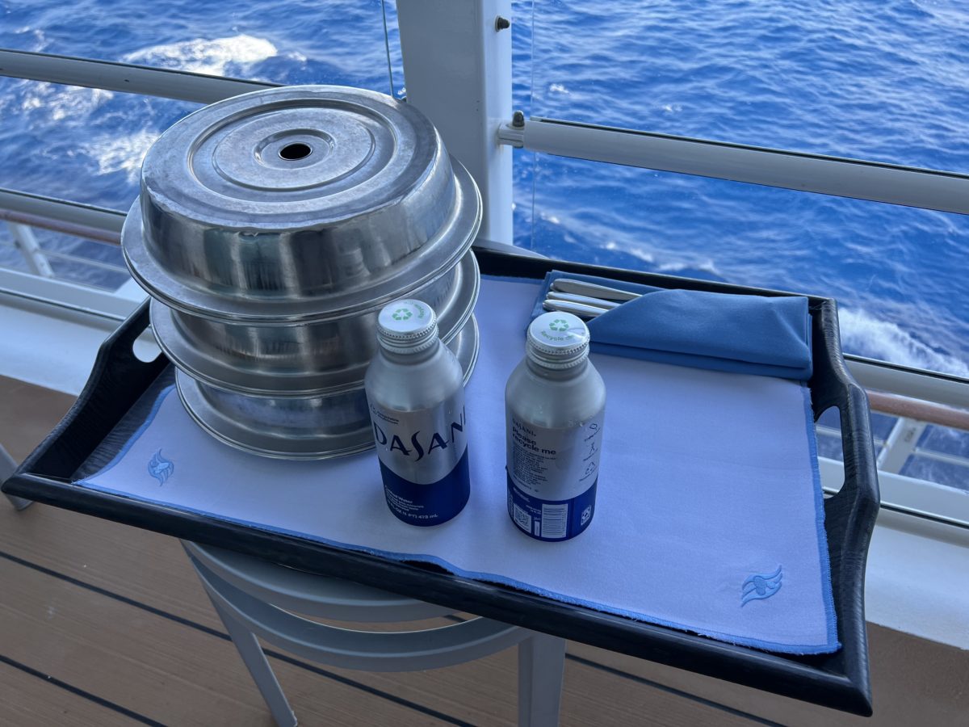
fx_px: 728
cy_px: 364
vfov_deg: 53.1
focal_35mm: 26
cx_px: 484
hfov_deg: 67.3
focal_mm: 5.7
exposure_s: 1/521
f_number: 1.5
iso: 50
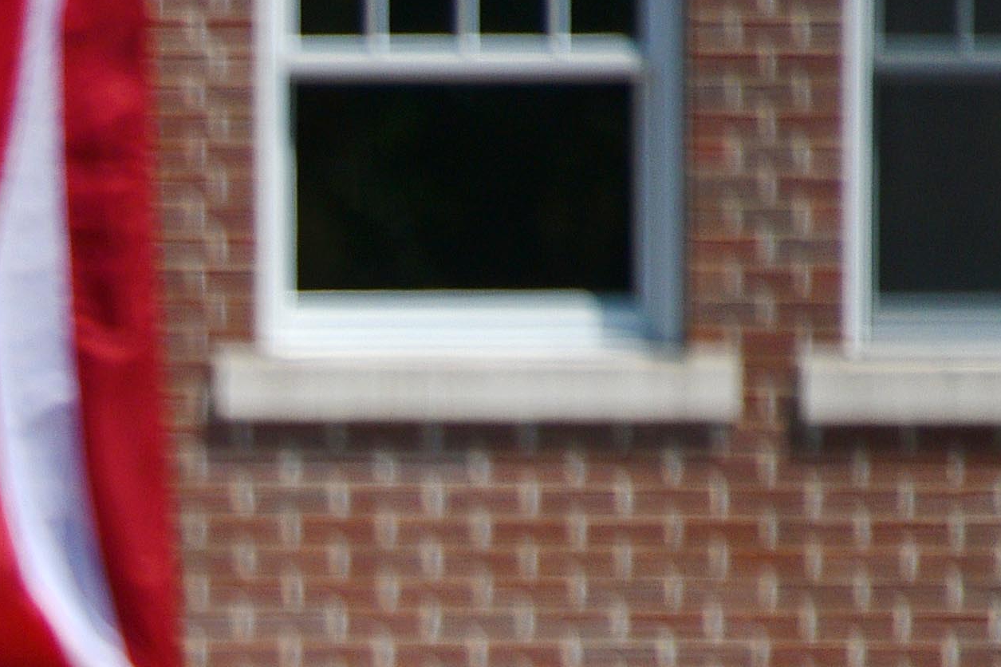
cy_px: 1312
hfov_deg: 1.5
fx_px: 39110
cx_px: -961
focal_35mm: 1407
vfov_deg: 1.0
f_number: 5.6
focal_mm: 300
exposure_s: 1/2500
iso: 200
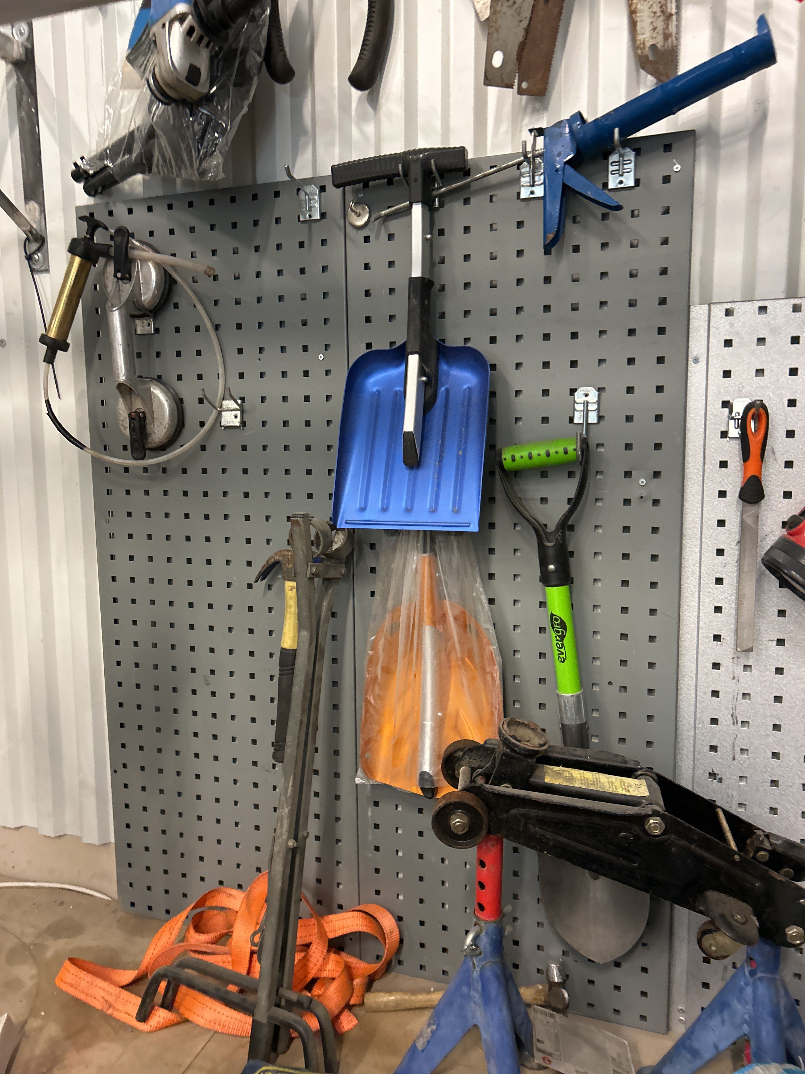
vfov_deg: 67.3
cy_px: 537
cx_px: 402
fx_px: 806
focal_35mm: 26
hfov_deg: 53.1
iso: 400
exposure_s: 1/50
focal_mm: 5.7
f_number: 1.5
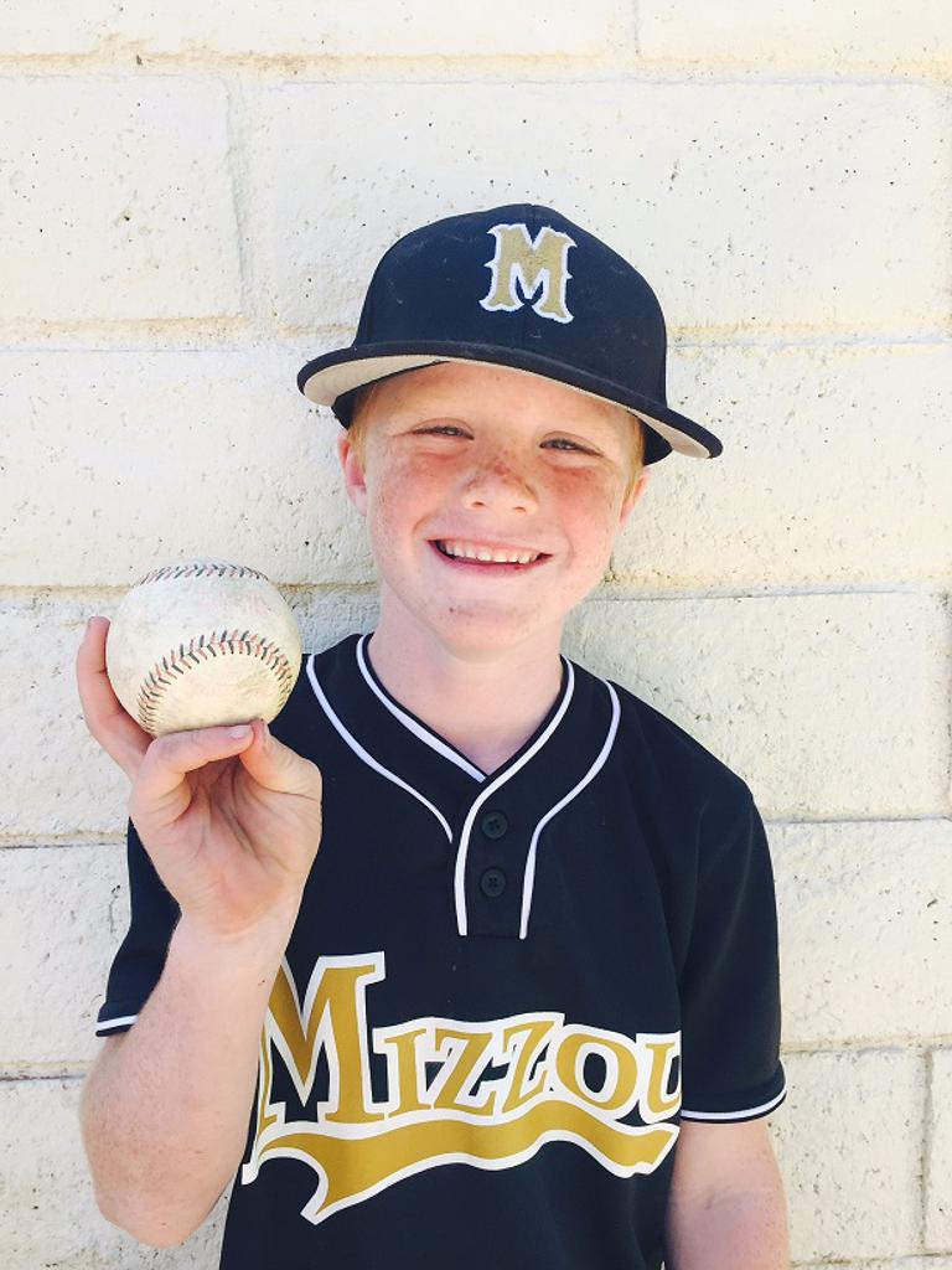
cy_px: 635
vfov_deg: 61.7
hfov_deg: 48.2
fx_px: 1063
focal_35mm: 29
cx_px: 476
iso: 32
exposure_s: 1/527
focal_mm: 4.15
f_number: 2.2
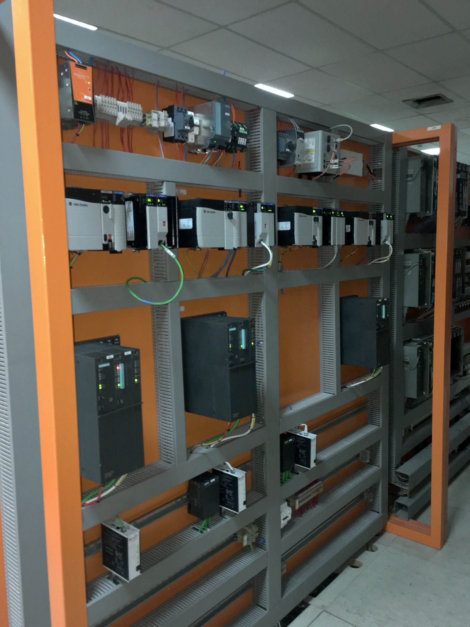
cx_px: 235
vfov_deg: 61.7
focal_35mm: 29
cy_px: 314
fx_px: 525
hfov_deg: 48.2
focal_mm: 4.15
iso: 200
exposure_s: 1/17
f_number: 2.2
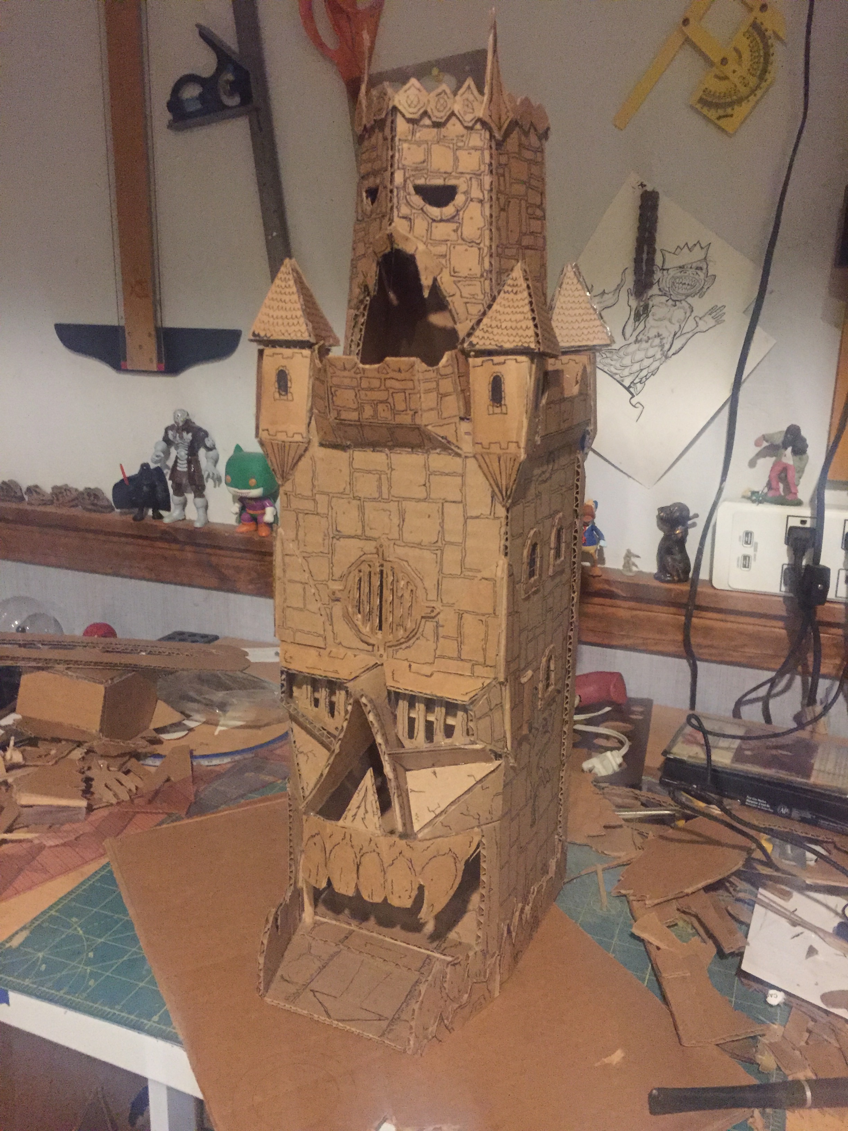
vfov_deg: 61.7
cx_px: 424
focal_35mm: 29
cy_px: 566
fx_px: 947
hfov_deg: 48.2
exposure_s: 1/15
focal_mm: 4.15
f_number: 2.2
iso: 400
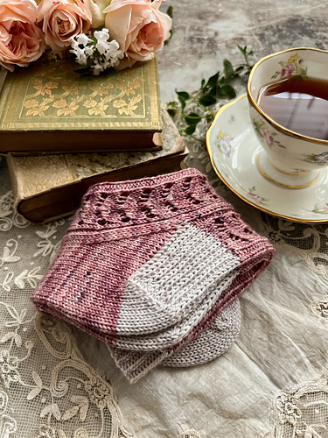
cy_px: 219
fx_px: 328
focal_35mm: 26
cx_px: 164
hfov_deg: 53.1
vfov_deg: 67.3
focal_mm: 5.7
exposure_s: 1/60
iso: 400
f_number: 1.5
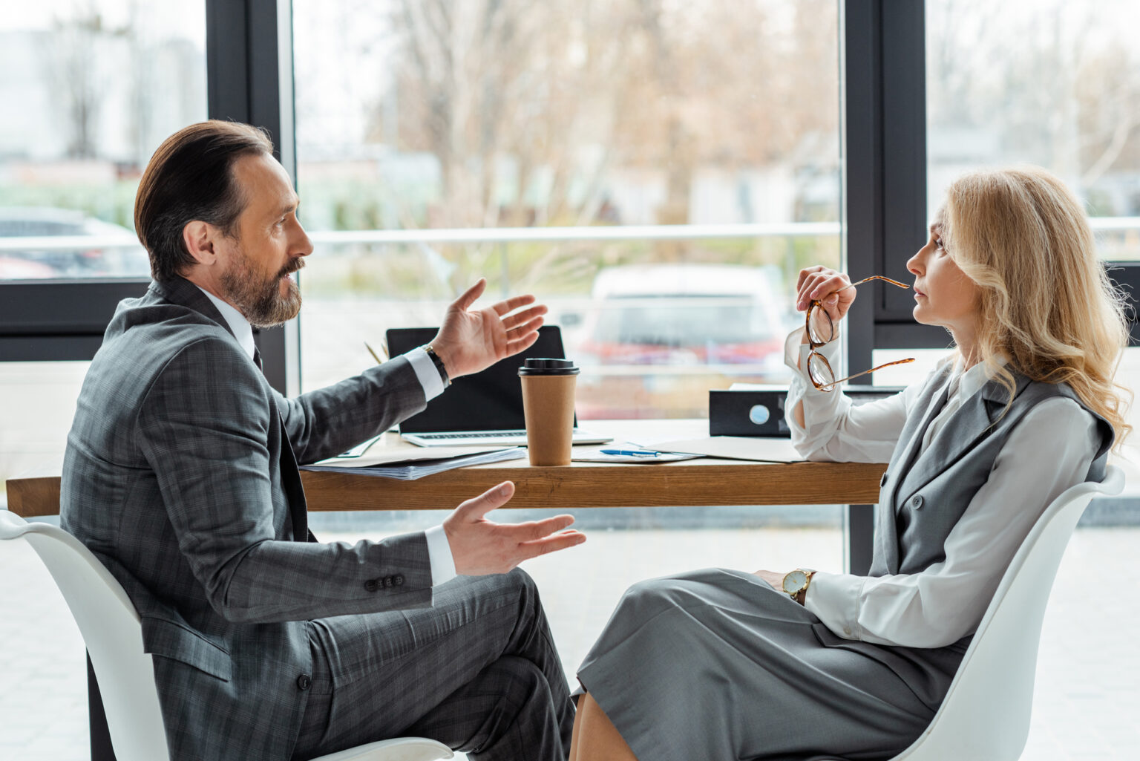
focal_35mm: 85
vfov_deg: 16.1
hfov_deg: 23.9
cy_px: 380
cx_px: 570
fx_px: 2692
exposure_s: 1/125
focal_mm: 85
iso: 200
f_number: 3.5
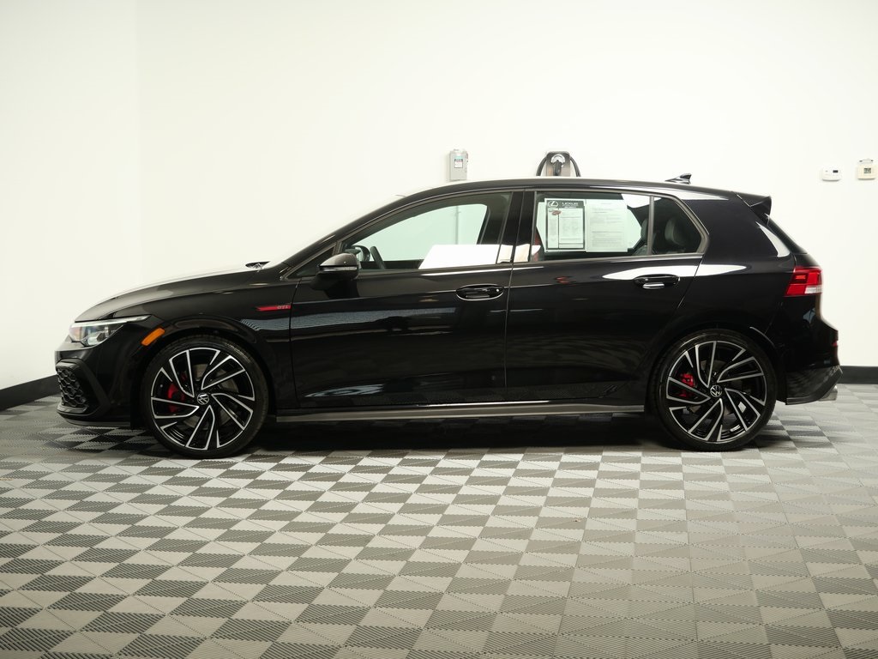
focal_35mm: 50
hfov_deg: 38.2
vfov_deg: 29.1
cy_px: 330
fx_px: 1268
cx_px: 439
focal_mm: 25
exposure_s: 1/250
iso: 250
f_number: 4.5
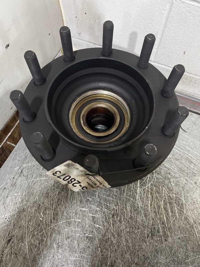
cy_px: 134
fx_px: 200
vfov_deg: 67.3
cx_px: 100
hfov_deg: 53.1
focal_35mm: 26
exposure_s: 1/40
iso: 500
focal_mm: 5.7
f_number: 1.5
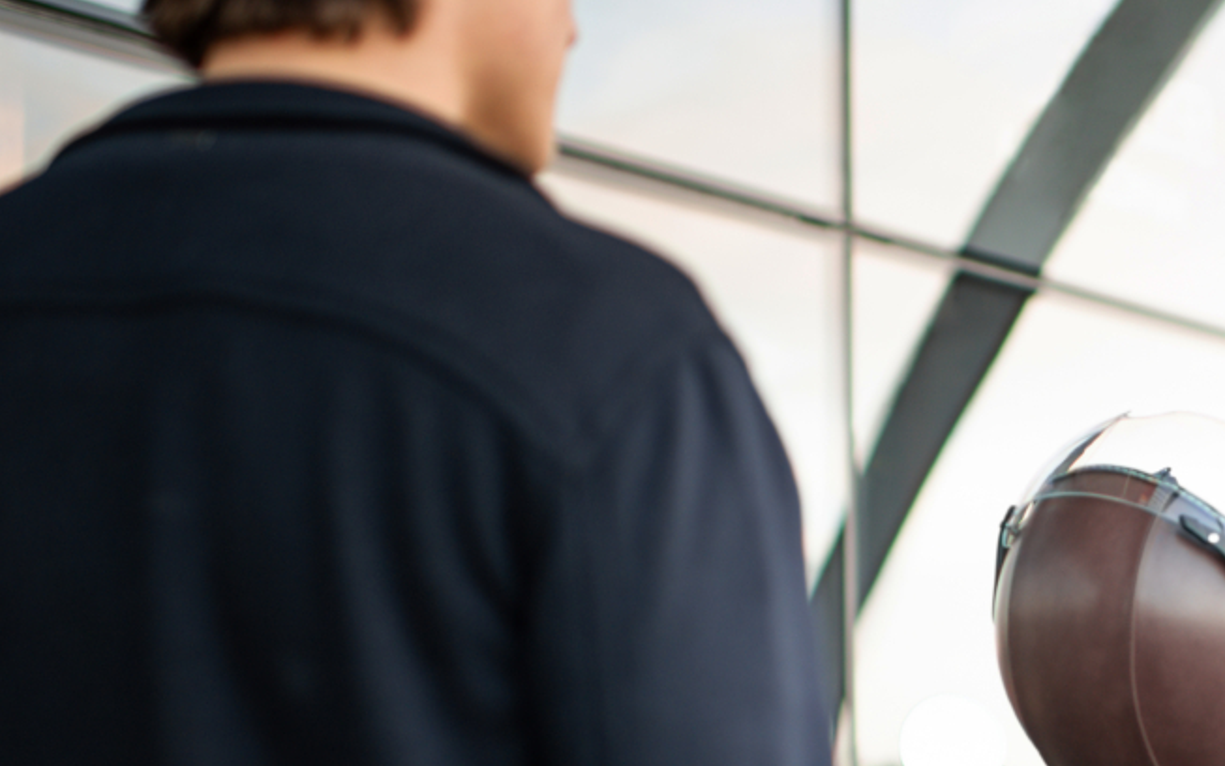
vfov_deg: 15.7
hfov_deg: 24.6
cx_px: 1081
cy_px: 733
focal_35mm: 82
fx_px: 2737
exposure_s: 1/400
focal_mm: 35
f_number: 2
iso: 100
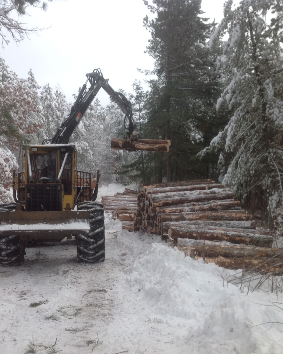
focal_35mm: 46
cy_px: 178
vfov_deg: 40.3
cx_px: 118
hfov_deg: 32.7
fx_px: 482
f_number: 2.4
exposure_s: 1/504
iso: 50
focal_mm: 4.28
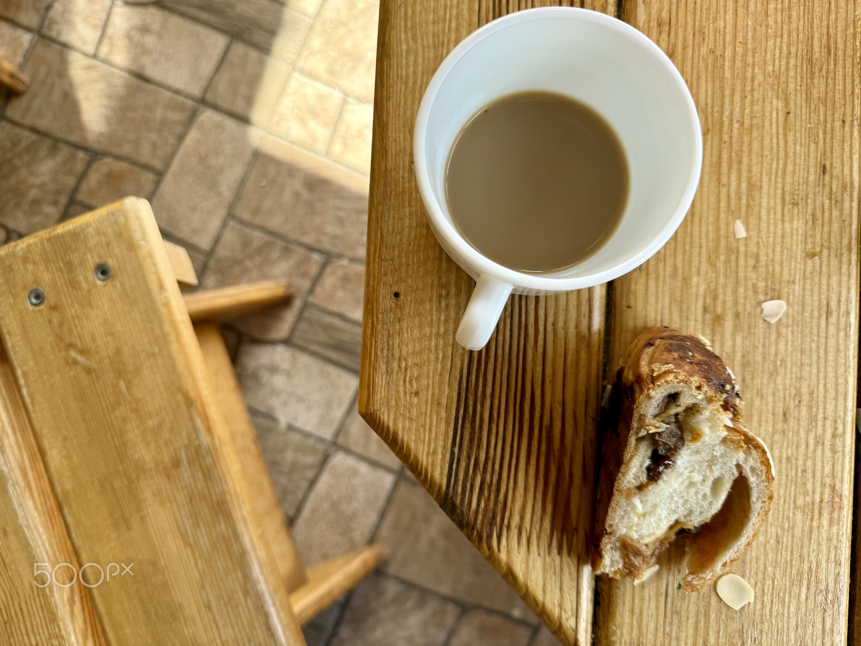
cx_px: 430
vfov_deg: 56.8
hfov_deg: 71.6
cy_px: 323
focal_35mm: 24
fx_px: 597
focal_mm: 6.76
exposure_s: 1/356
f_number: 1.78
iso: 100
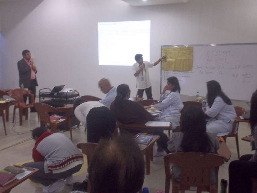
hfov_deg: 50.1
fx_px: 275
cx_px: 128
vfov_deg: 38.7
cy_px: 96
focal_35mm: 37
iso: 240
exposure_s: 1/8
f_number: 3.7
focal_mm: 5.2
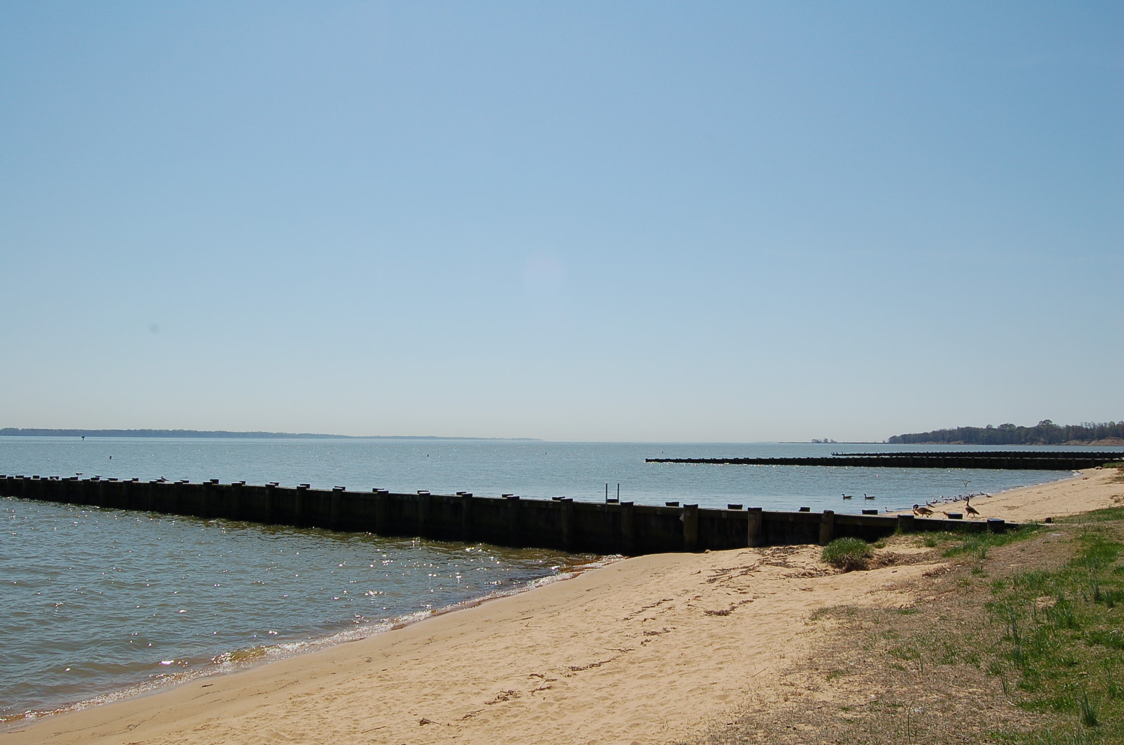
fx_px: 888
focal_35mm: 28
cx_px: 562
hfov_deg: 64.6
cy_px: 372
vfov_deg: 45.5
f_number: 11
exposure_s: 1/500
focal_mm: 19
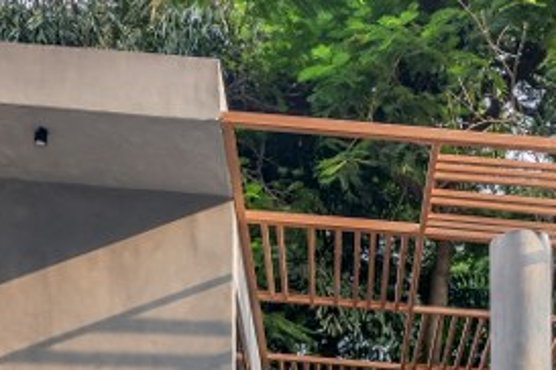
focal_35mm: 75
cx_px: 377
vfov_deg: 15.0
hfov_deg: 26.8
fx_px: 1158
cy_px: 725
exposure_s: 1/30
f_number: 8
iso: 320
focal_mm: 16
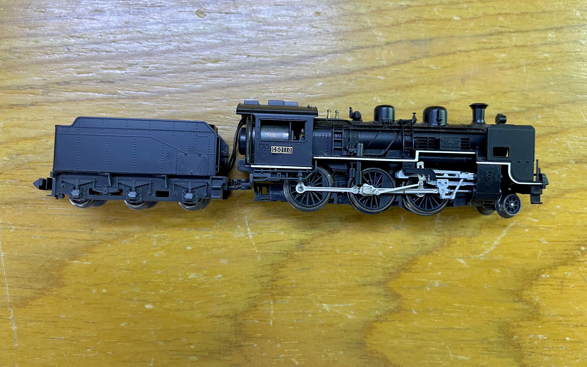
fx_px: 448
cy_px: 171
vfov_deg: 44.5
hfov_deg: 66.5
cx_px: 293
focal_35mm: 28
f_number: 1.6
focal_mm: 4.2
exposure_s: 1/50
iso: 100
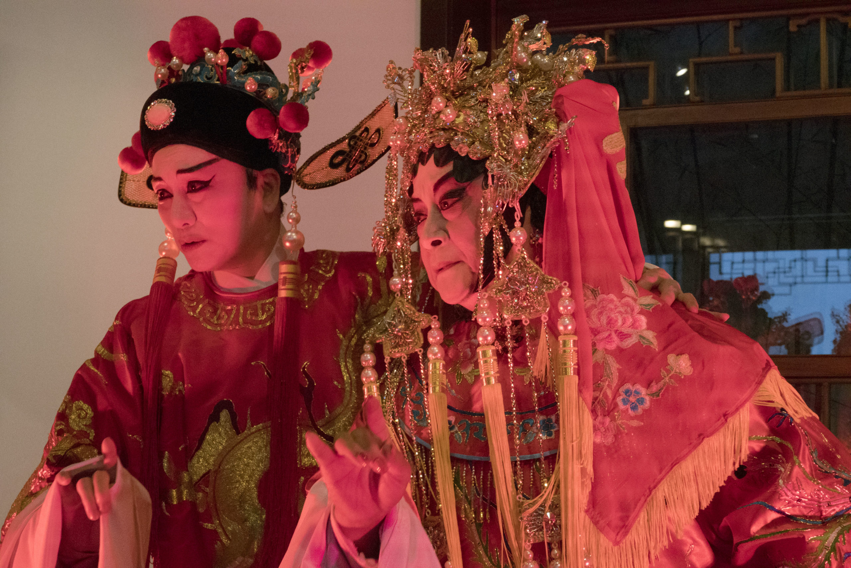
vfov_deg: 17.3
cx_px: 426
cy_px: 284
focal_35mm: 79
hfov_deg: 25.7
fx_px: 1867
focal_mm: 28.7
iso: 3200
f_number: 5.9
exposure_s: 1/125
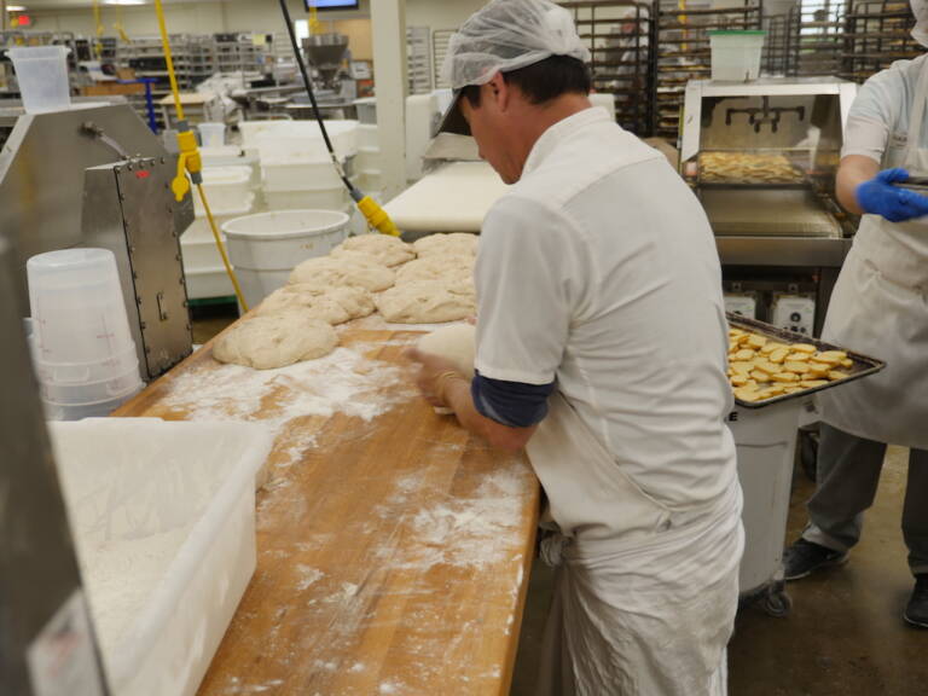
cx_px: 464
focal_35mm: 34
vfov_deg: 41.8
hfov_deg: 54.0
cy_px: 348
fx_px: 911
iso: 200
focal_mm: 17
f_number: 2.8
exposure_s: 1/50
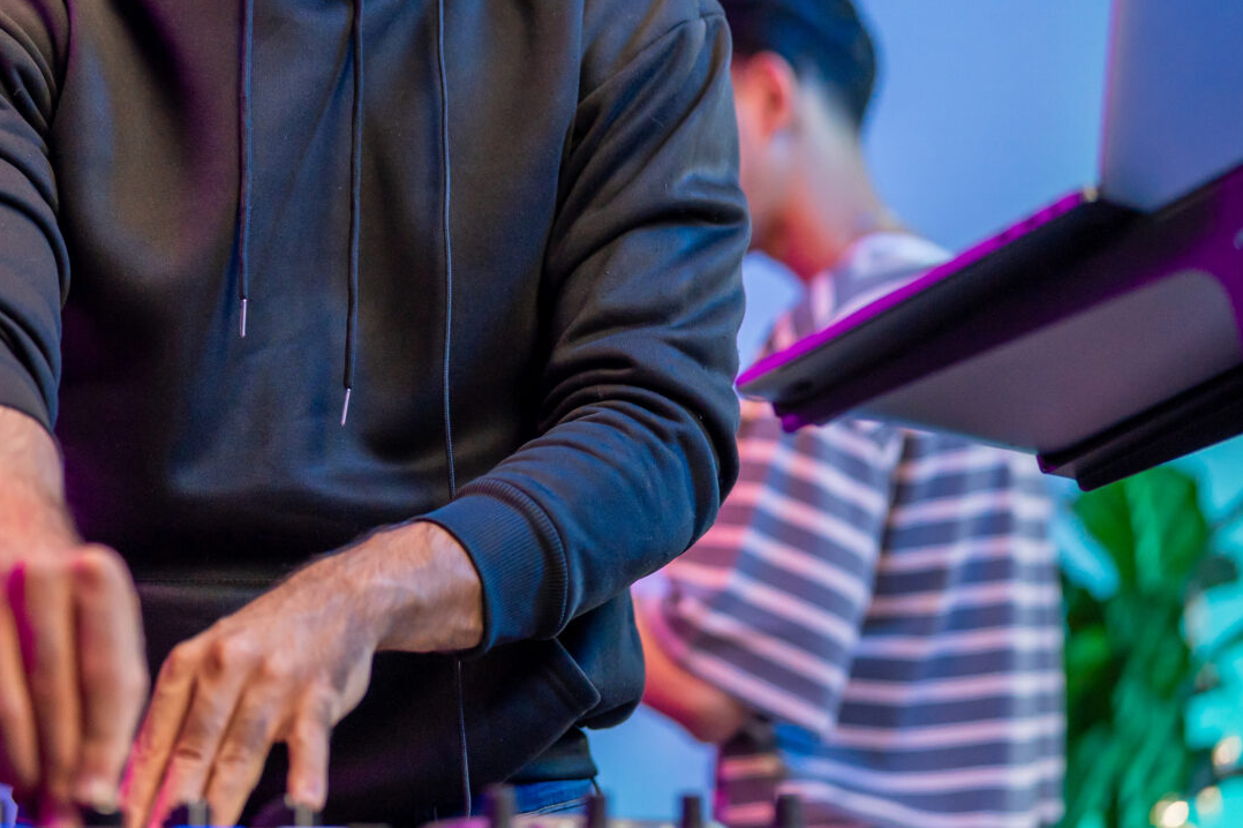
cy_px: 176
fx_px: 3279
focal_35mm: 95
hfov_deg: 21.4
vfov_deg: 14.3
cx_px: 420
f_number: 1.4
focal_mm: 50
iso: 500
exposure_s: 1/640
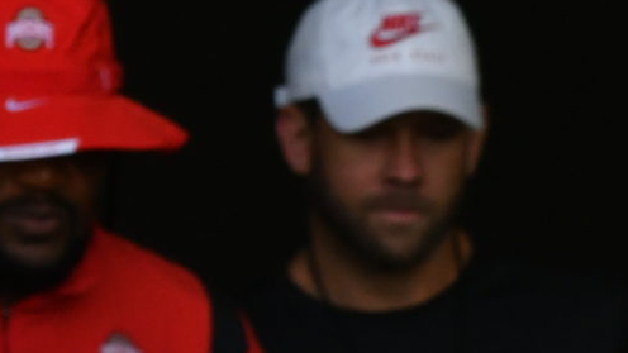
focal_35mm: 1297
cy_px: 311
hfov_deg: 1.7
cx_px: -462
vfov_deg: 0.9
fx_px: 21598
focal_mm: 200
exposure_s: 1/640
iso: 1000
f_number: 11
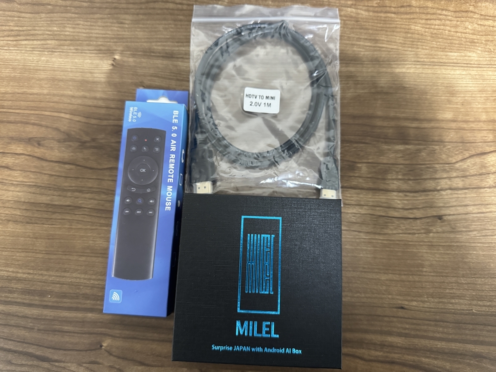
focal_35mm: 24
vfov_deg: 56.8
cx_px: 248
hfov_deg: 71.6
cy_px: 186
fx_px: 344
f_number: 1.78
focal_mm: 6.76
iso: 1000
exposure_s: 1/31
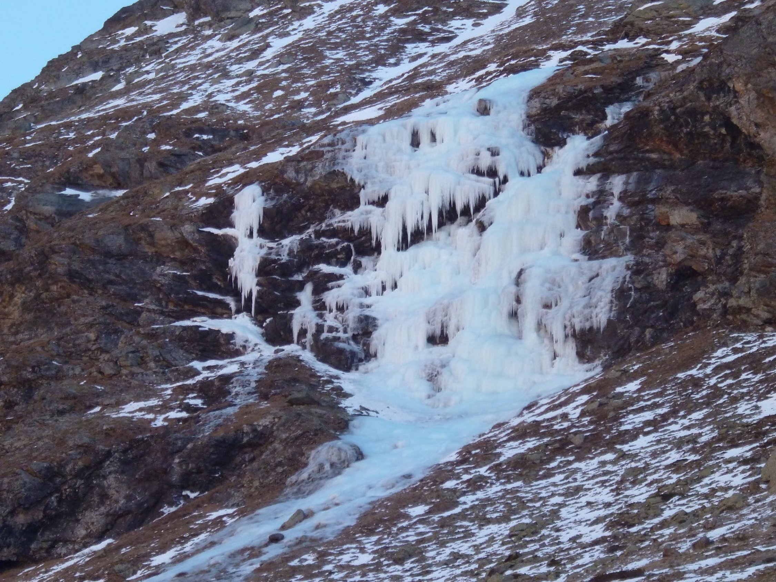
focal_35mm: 133
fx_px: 2982
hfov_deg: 14.8
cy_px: 291
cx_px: 388
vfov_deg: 11.2
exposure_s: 1/125
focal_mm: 20
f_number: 6.5
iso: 250
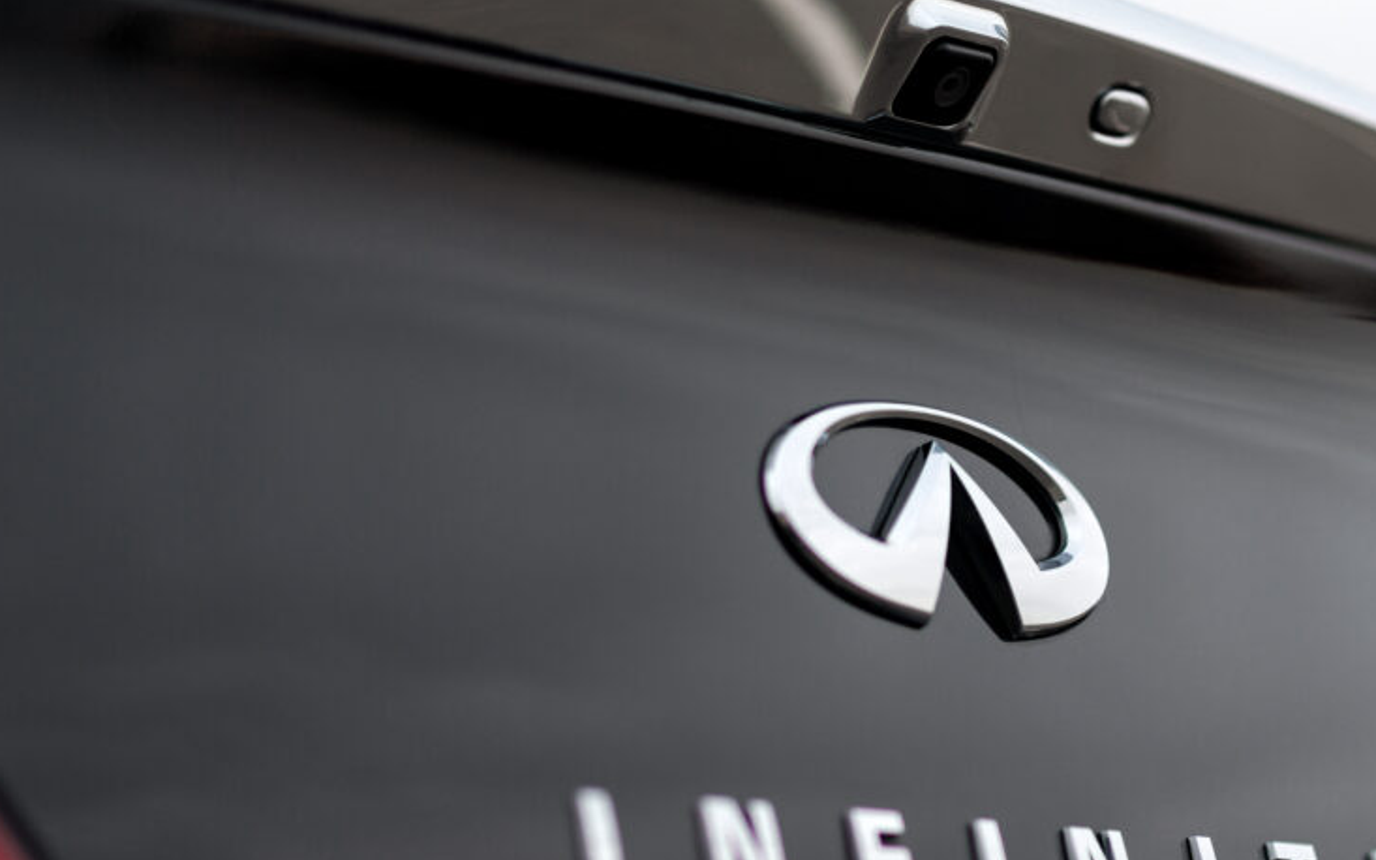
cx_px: 950
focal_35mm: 121
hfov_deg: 17.2
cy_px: 502
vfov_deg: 10.8
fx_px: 4537
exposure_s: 1/640
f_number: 1.8
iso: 200
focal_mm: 85
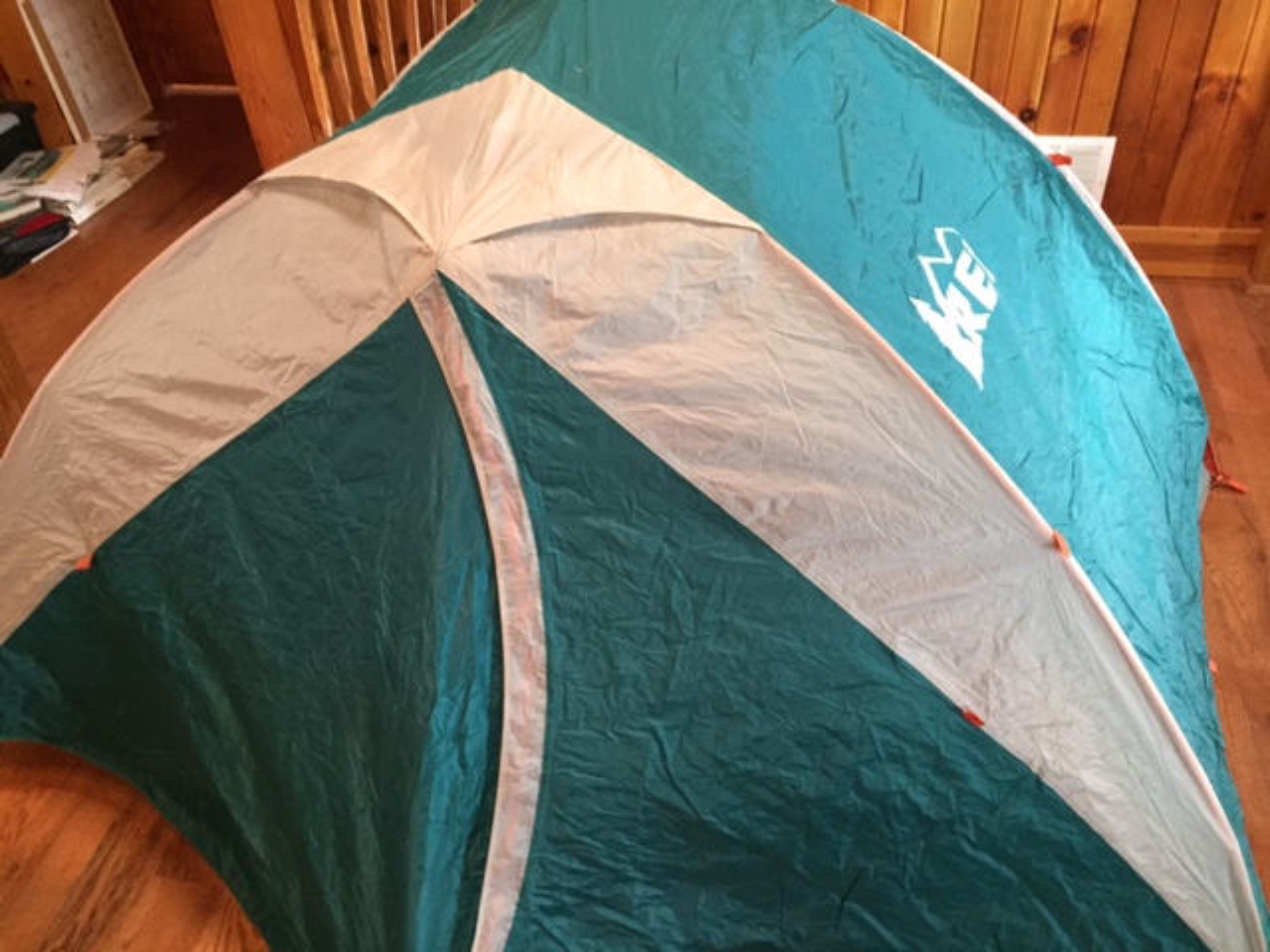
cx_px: 635
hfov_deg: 61.7
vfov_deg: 48.2
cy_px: 476
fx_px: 1064
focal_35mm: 29
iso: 250
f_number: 2.2
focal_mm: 4.15
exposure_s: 1/15
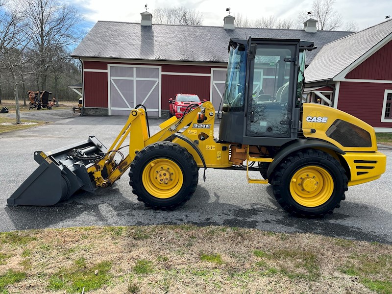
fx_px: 294
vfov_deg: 53.1
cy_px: 147
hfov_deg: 67.3
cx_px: 196
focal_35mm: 26
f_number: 1.6
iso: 50
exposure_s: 1/1096
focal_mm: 5.1
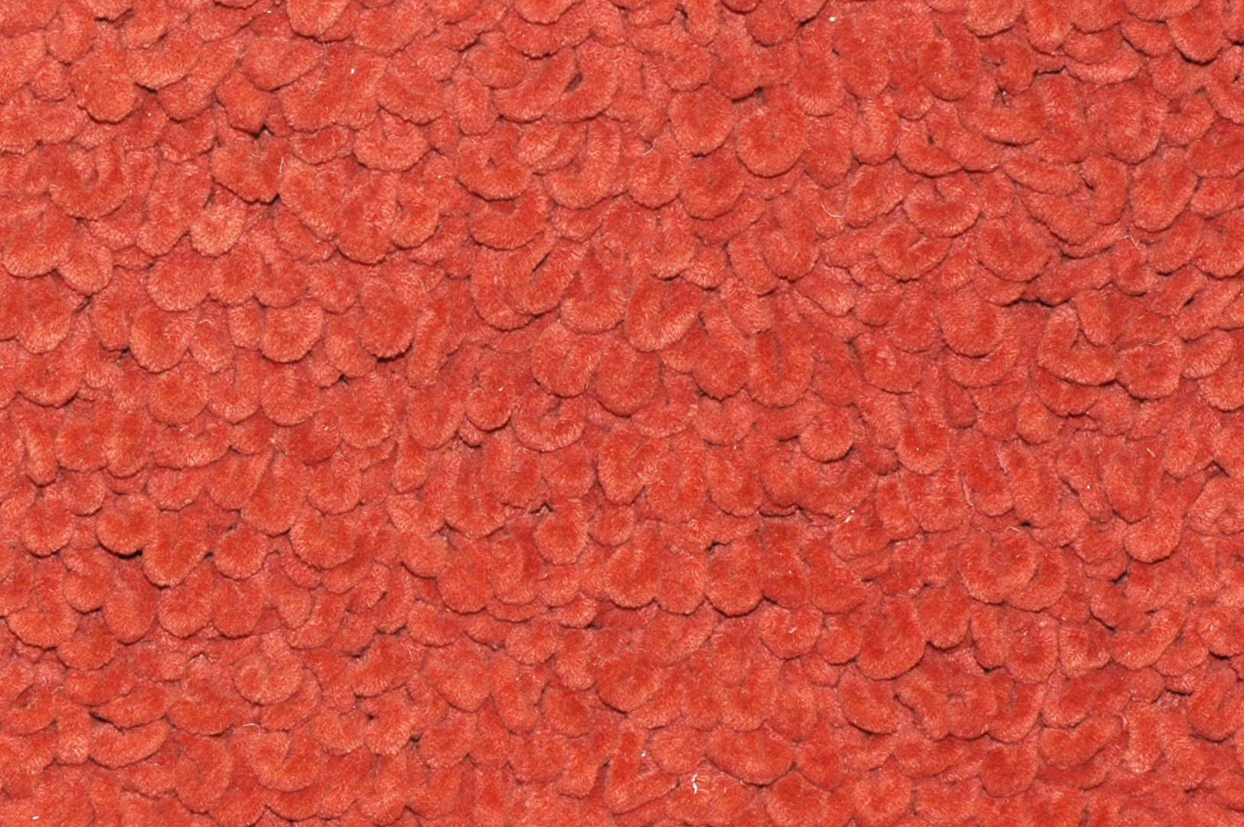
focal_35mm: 139
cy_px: 296
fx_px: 4799
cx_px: 459
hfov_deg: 14.8
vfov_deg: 9.8
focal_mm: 50
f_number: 5
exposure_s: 1/60
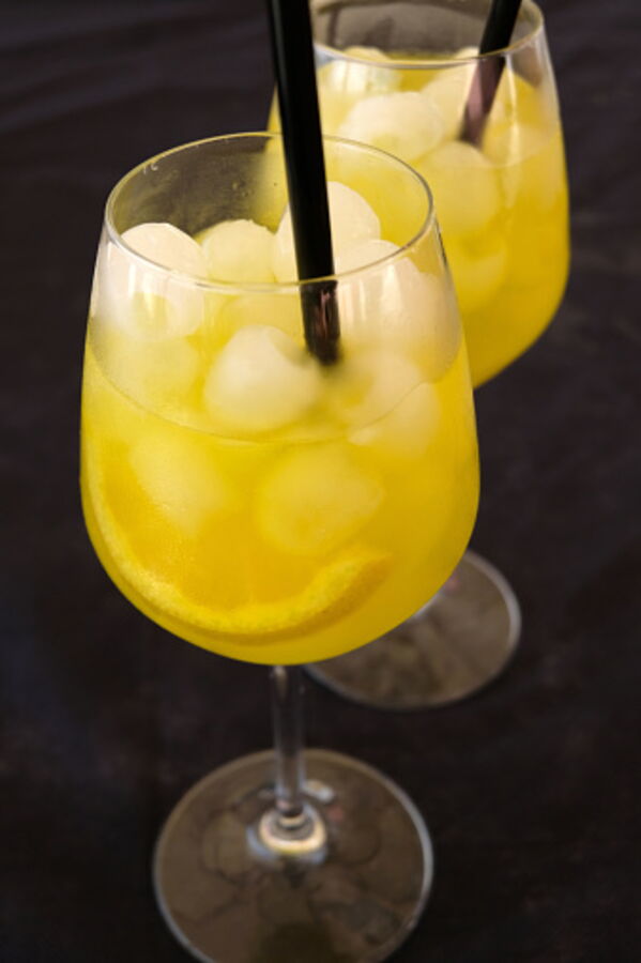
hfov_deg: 27.5
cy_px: 482
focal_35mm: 49
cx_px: 320
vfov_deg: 40.4
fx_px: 1310
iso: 200
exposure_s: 1/500
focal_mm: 32.5
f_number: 5.6
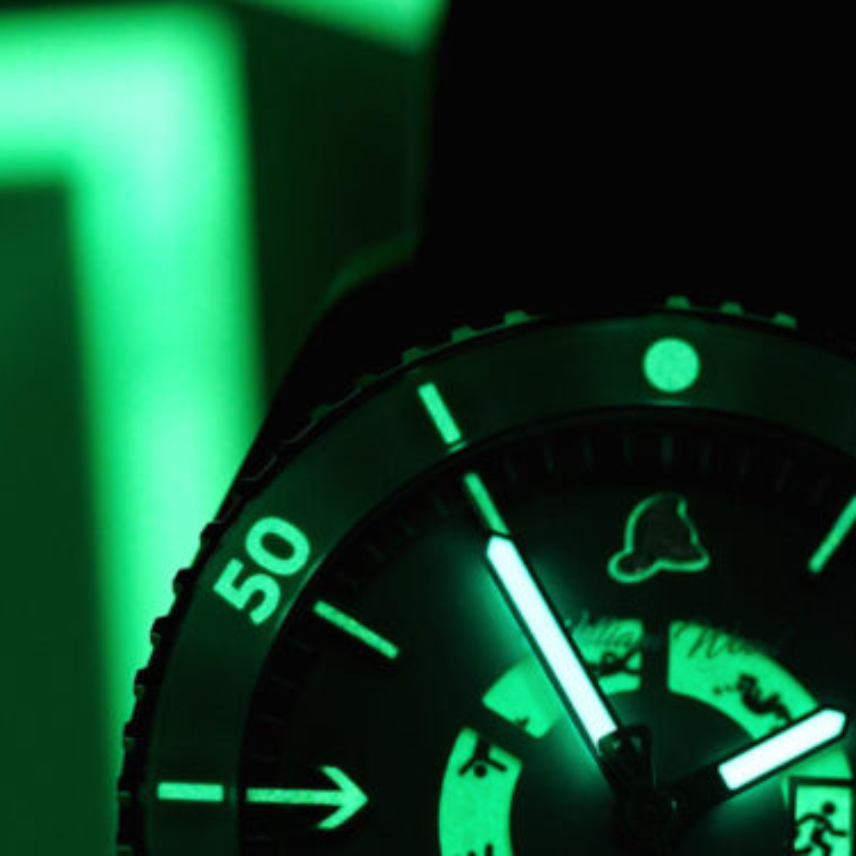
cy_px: 820
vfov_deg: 7.2
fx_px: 6798
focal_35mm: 243
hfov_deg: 7.2
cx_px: 653
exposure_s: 1/8
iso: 2500
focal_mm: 70
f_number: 2.8
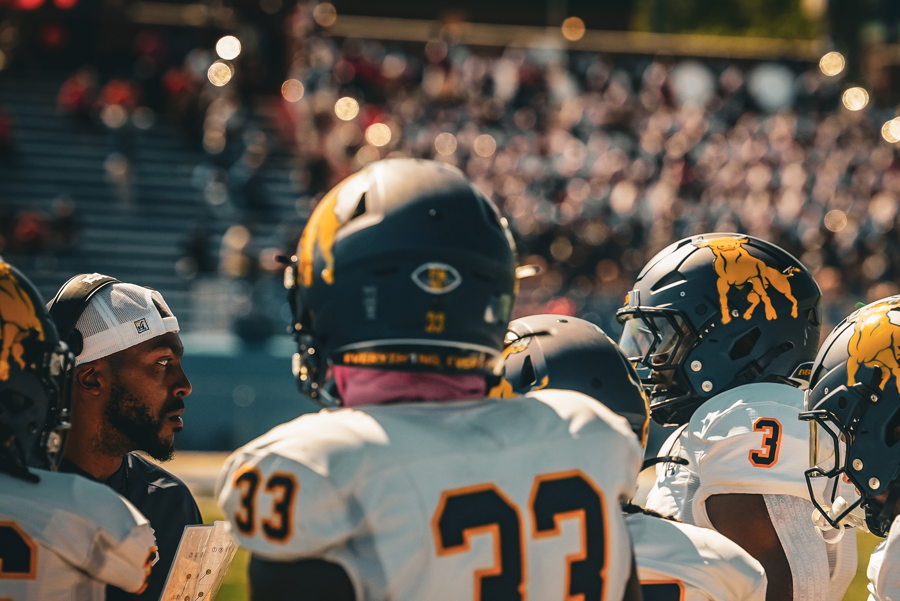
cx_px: 560
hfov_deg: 9.8
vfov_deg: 6.5
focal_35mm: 210
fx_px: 5253
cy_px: 374
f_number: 4
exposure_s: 1/160
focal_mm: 150
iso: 640
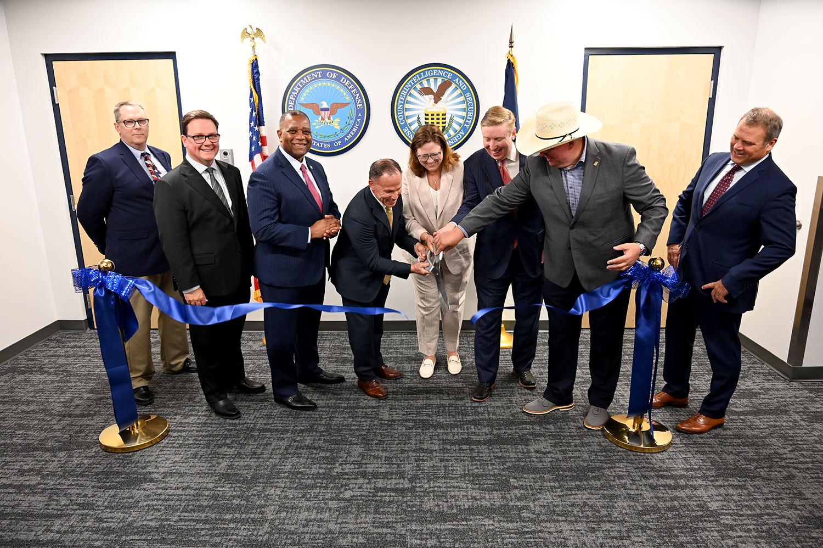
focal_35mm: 26
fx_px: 594
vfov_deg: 49.5
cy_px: 274
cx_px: 412
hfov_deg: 69.4
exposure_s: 1/125
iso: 2200
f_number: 4
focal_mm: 26
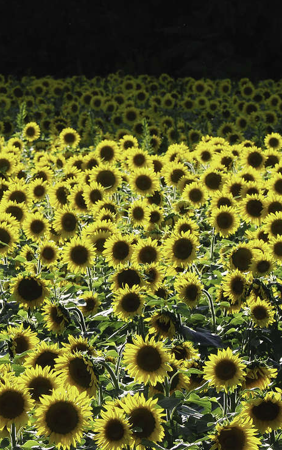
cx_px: 119
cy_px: 227
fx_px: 5406
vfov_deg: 4.8
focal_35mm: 440
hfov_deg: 3.0
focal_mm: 100
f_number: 7.1
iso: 200
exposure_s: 1/640
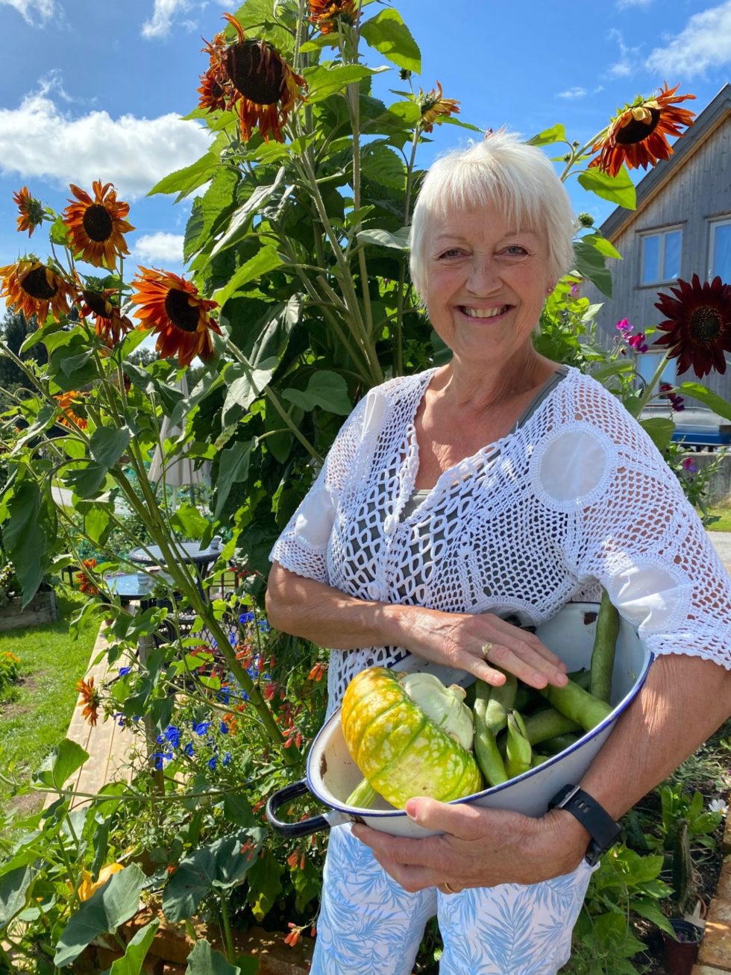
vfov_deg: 67.3
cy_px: 488
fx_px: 732
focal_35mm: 26
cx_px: 366
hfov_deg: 53.1
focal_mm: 4.25
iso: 32
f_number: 1.8
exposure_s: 1/1754
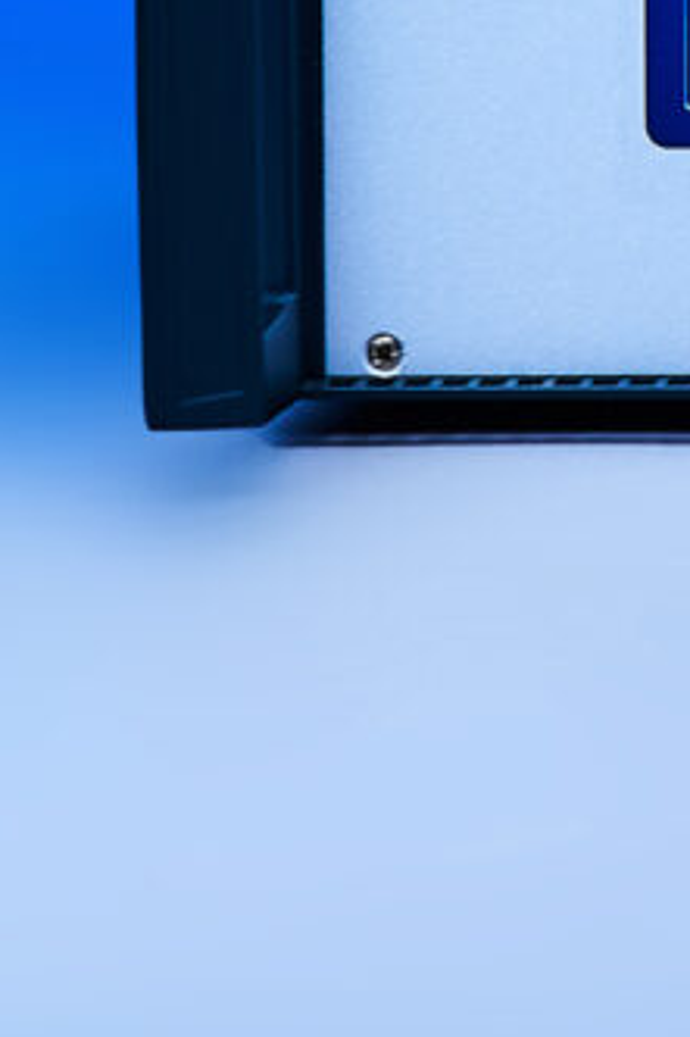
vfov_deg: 7.6
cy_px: -412
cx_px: 1892
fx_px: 7712
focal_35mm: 268
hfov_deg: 4.9
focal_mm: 58
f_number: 6.3
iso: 200
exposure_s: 1/200
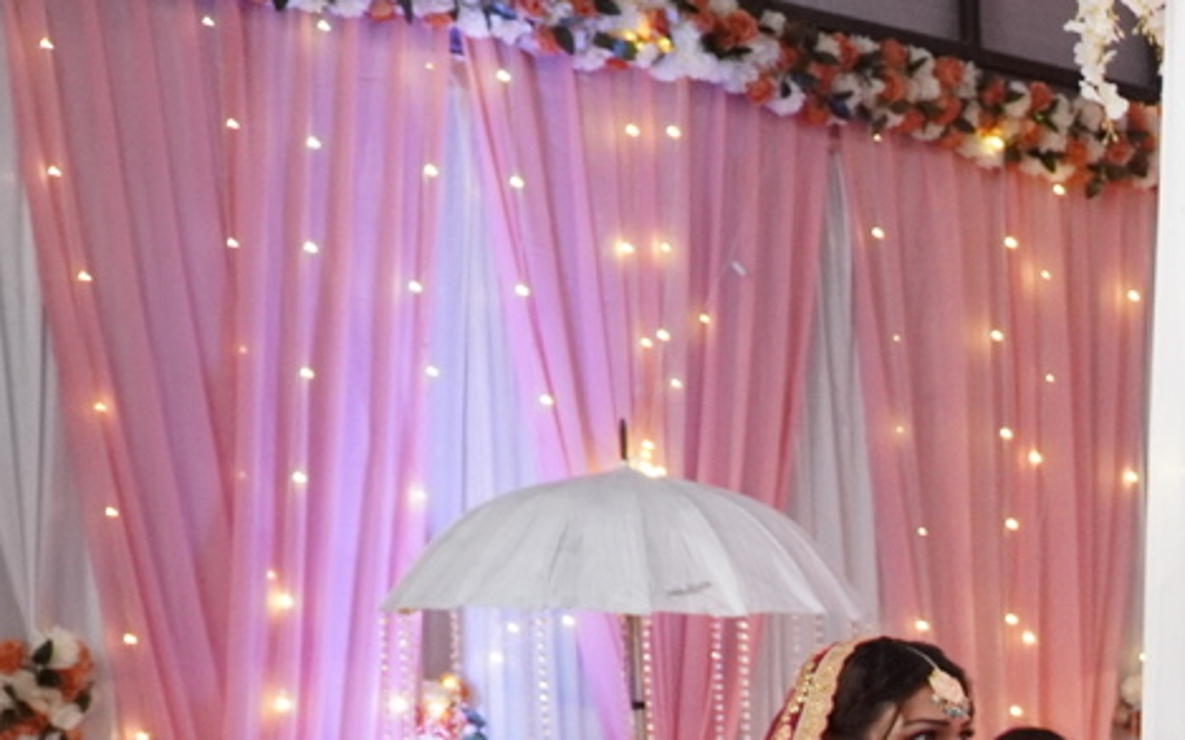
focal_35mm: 111
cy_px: 1116
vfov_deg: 11.3
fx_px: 3577
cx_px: 1946
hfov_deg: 16.5
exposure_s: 1/80
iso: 1250
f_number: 4
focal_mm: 21
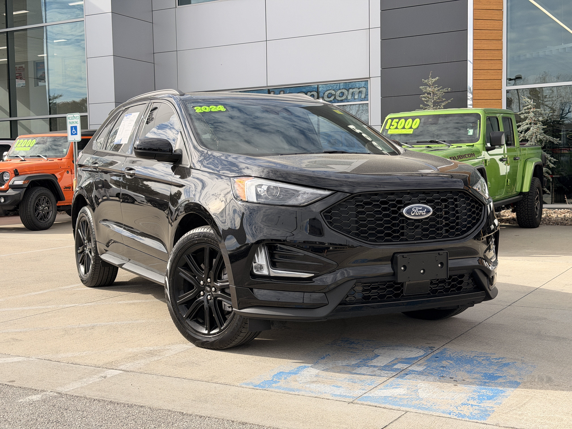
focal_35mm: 48
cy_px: 214
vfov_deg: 30.3
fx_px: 793
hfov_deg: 39.7
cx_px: 286
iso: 80
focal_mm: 6.76
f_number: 1.78
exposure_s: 1/3891
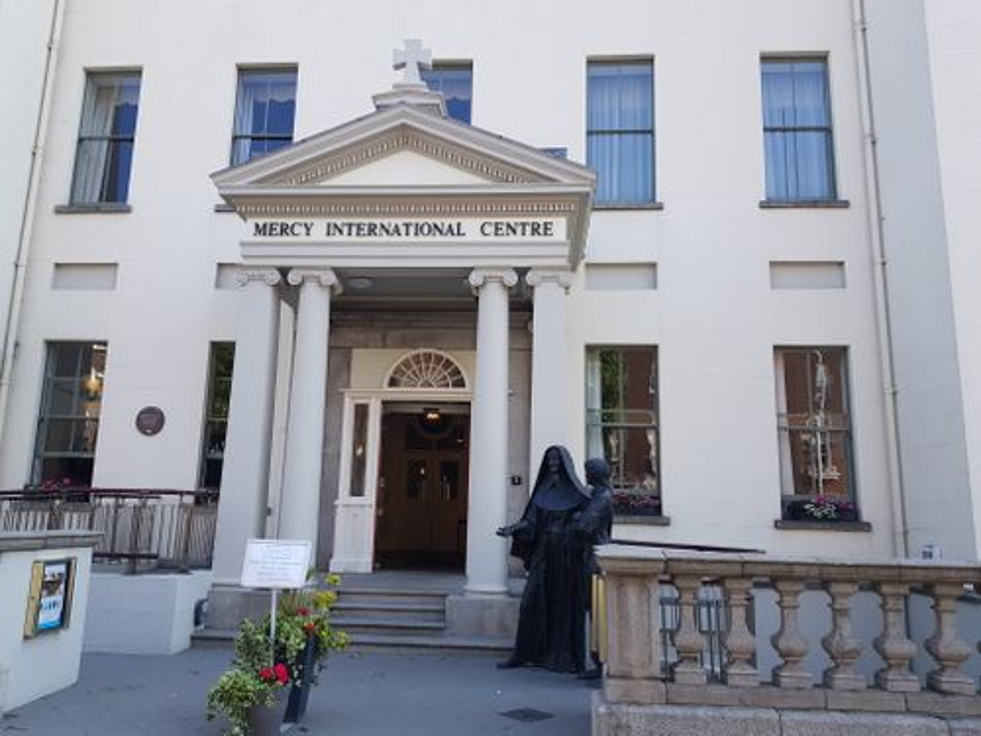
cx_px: 490
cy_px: 368
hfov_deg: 67.3
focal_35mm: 26
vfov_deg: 53.1
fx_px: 737
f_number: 1.7
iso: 40
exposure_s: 1/449
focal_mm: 4.2
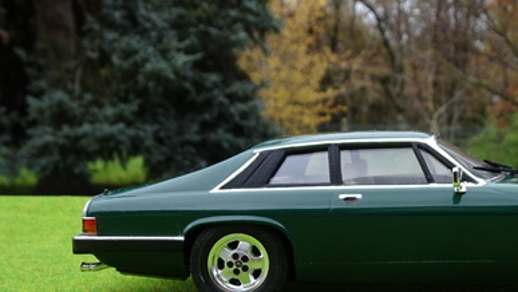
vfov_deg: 22.1
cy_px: 206
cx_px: 418
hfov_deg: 37.1
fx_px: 742
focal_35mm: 54
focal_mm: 5.09
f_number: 3.5
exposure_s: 1/50
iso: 80
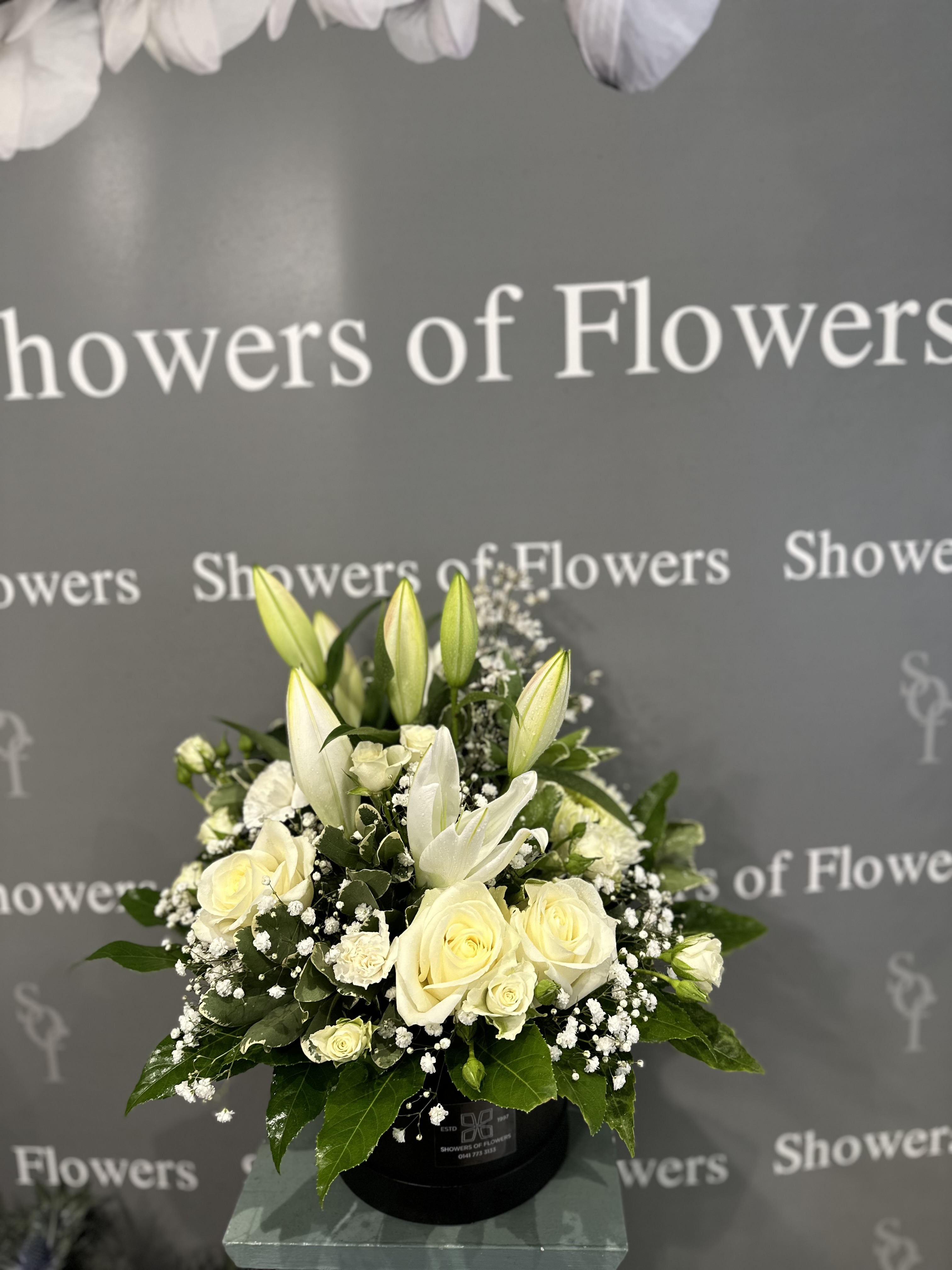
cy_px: 635
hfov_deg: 56.8
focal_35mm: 24
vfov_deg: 71.6
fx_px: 880
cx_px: 476
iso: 125
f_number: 1.78
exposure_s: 1/50
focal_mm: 6.86
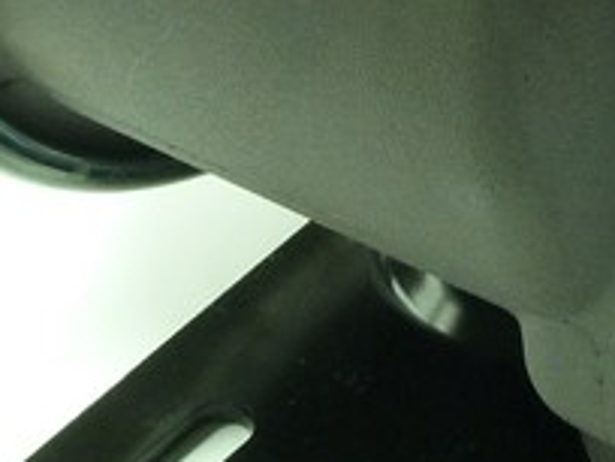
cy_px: -24
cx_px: 787
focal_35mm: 253
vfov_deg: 5.9
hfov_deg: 7.7
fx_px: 4495
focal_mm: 7.8
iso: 160
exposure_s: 1/20
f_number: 4
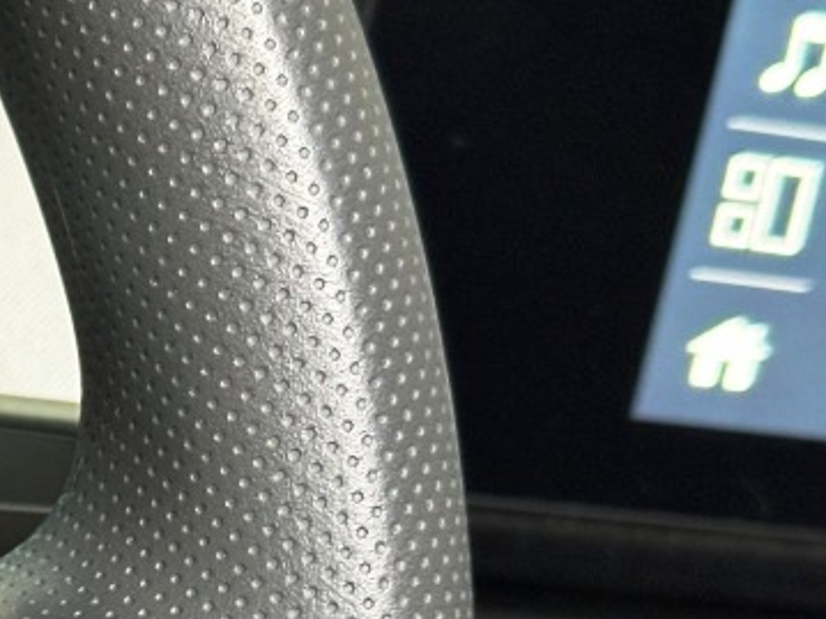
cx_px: -299
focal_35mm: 137
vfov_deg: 10.5
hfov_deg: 13.8
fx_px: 3268
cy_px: 879
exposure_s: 1/40
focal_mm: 6.86
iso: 500
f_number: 1.78
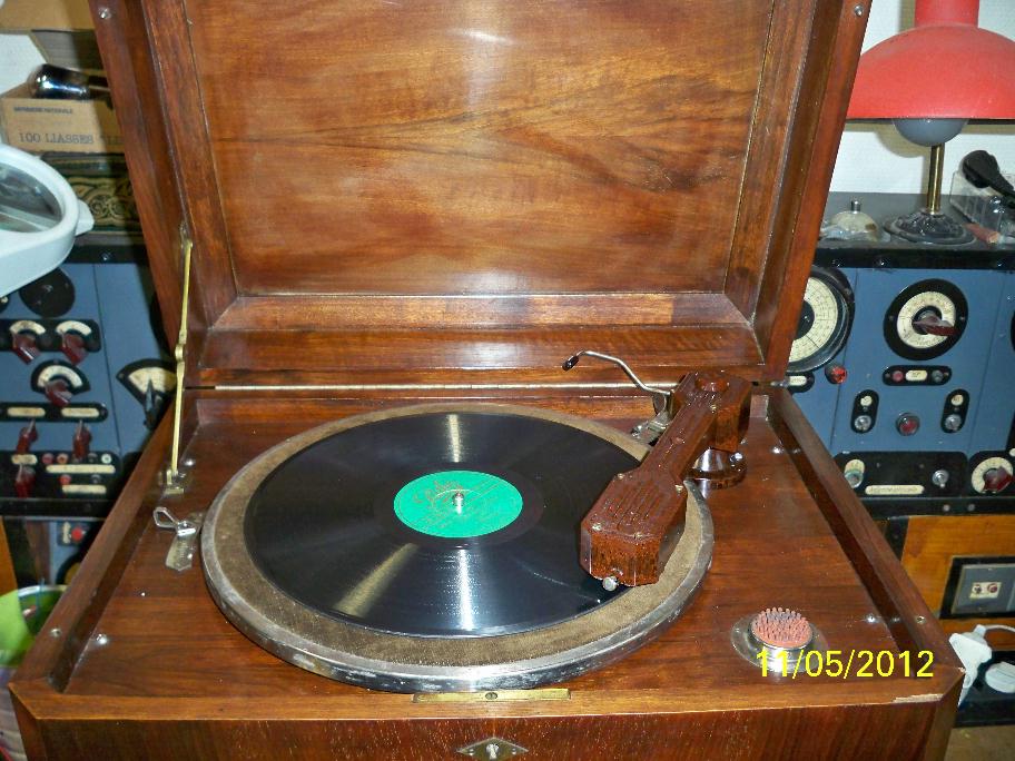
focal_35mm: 35
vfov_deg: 40.7
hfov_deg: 52.6
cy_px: 380
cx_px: 508
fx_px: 1026
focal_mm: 6.3
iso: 200
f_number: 3.1
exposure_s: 1/30
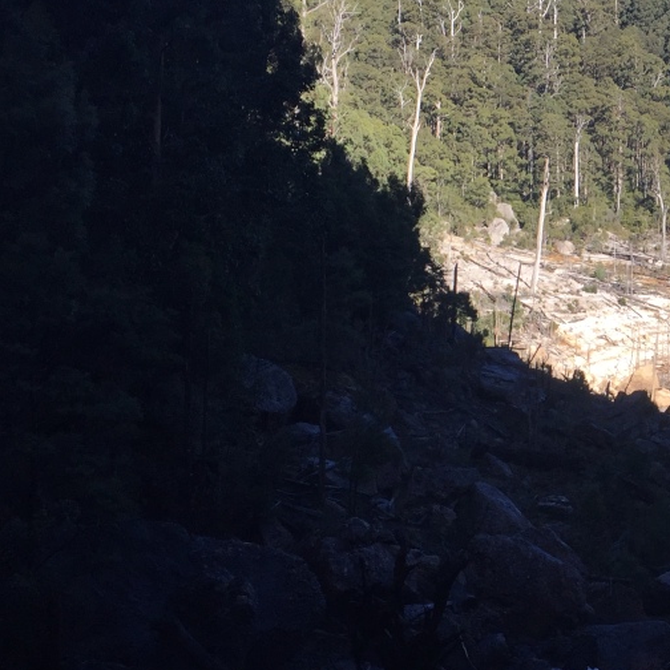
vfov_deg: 28.1
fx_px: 1336
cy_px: 287
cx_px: 710
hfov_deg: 26.3
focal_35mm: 61
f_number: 2.2
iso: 32
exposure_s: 1/807
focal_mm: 4.15
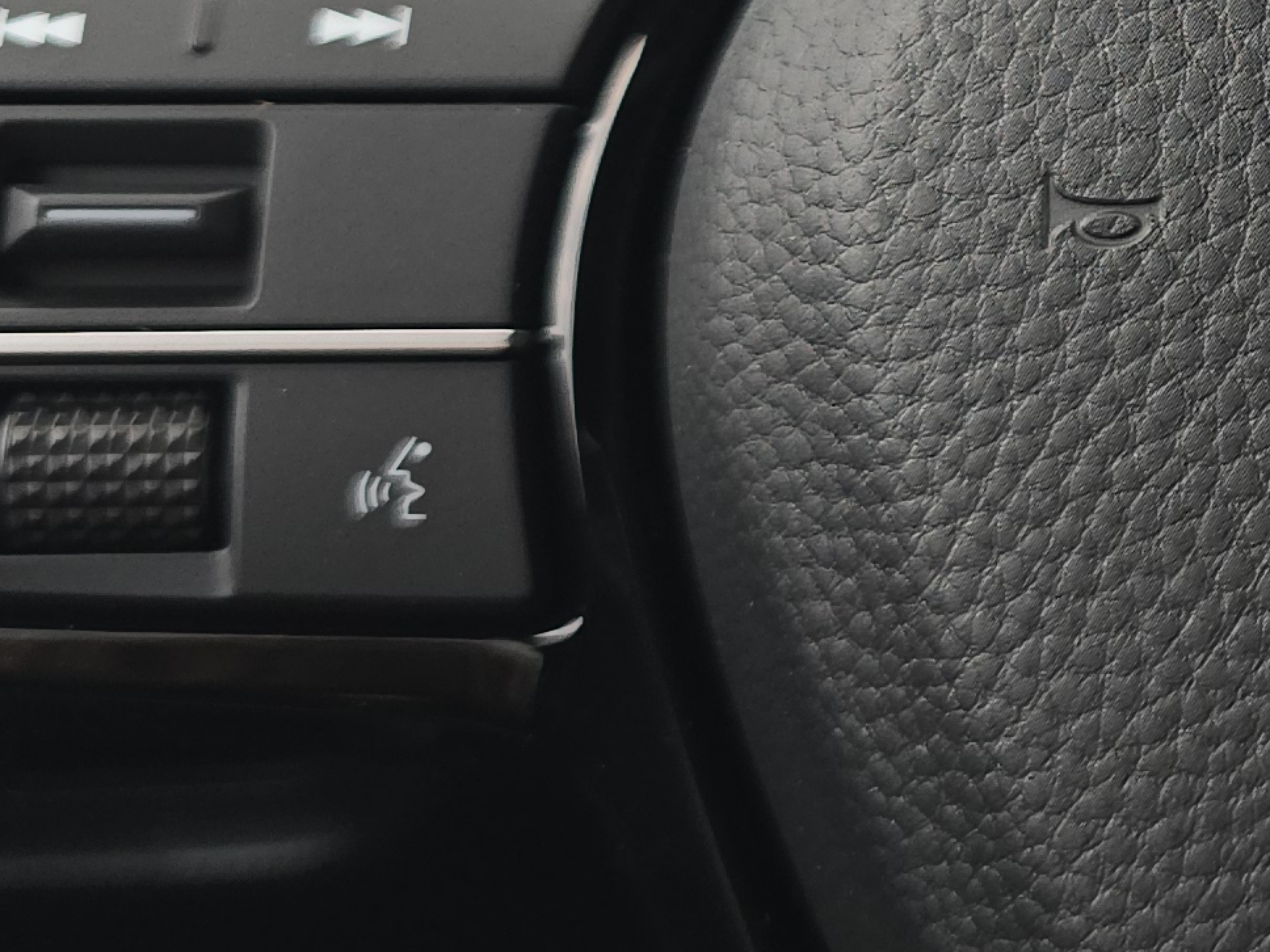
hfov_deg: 18.5
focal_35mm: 95
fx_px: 3485
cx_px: 1868
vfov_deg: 14.9
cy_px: -278
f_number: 1.7
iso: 20
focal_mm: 6.3
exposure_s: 1/180
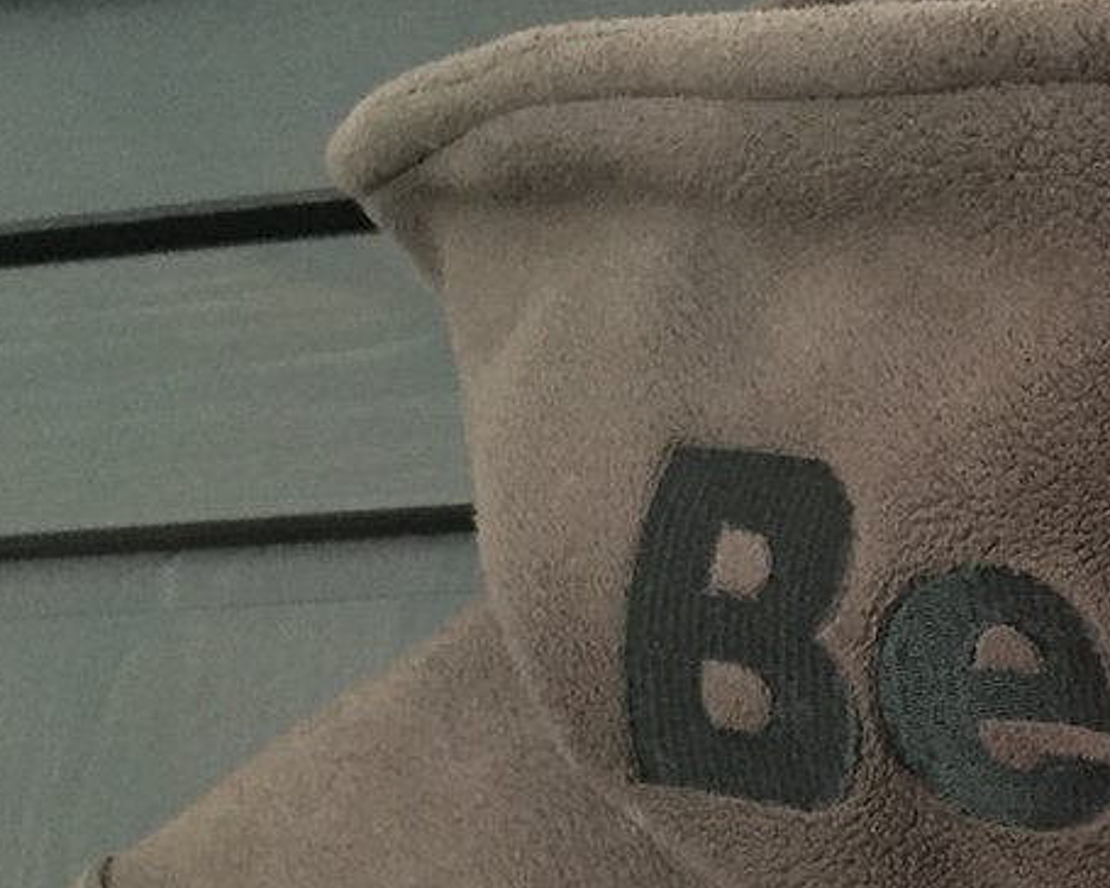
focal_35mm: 83
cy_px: 844
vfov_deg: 18.1
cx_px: 1355
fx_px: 2727
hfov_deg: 21.3
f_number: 2.2
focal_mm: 4.15
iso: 500
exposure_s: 1/17
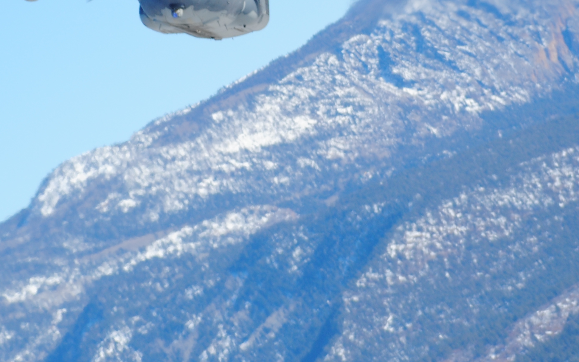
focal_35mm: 366
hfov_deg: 5.7
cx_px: 198
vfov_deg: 3.6
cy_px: 21
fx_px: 5776
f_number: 6.3
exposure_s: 1/640
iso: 100
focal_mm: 120
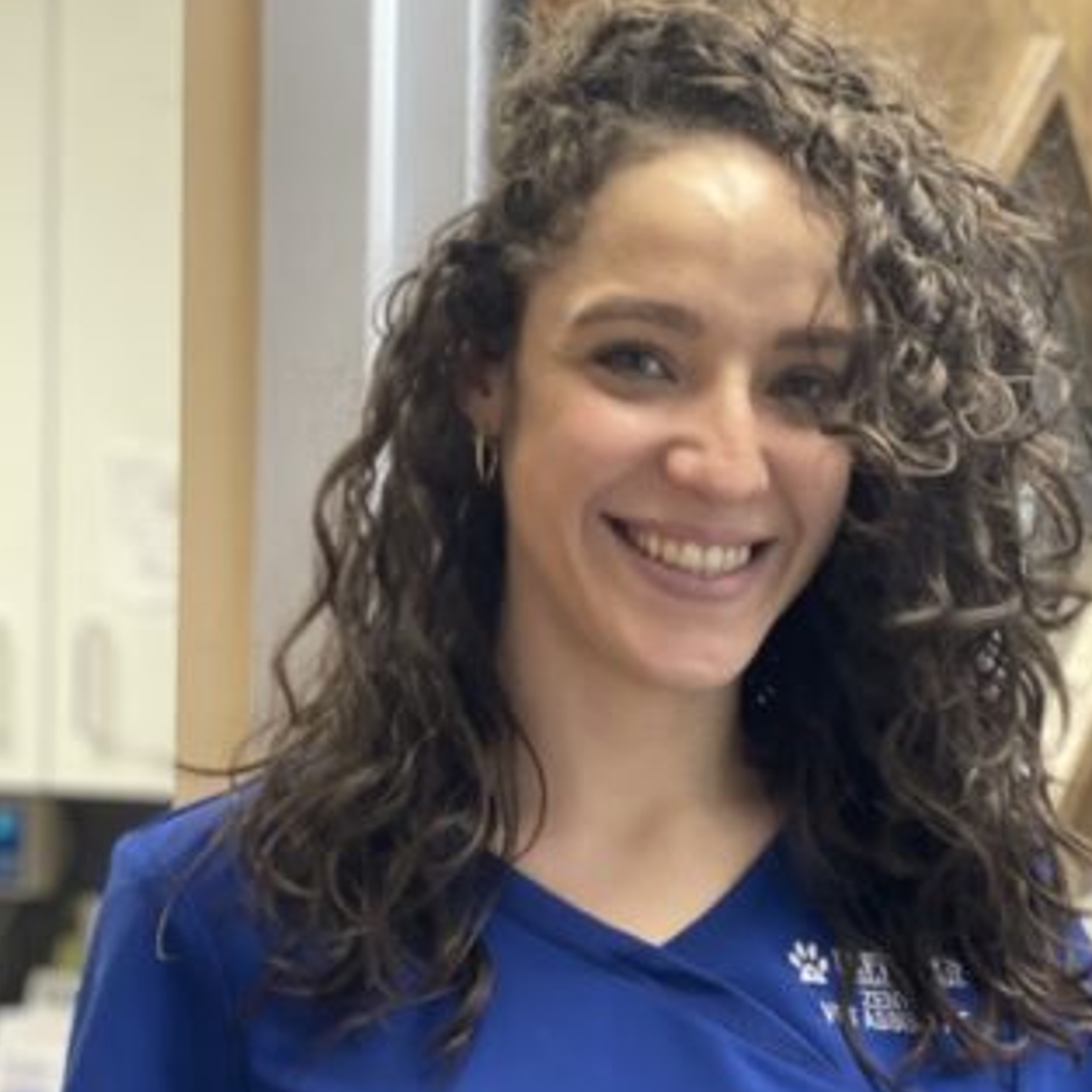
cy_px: 889
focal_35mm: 96
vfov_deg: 17.9
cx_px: 640
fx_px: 3426
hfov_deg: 18.1
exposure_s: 1/40
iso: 250
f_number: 2.2
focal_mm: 7.5
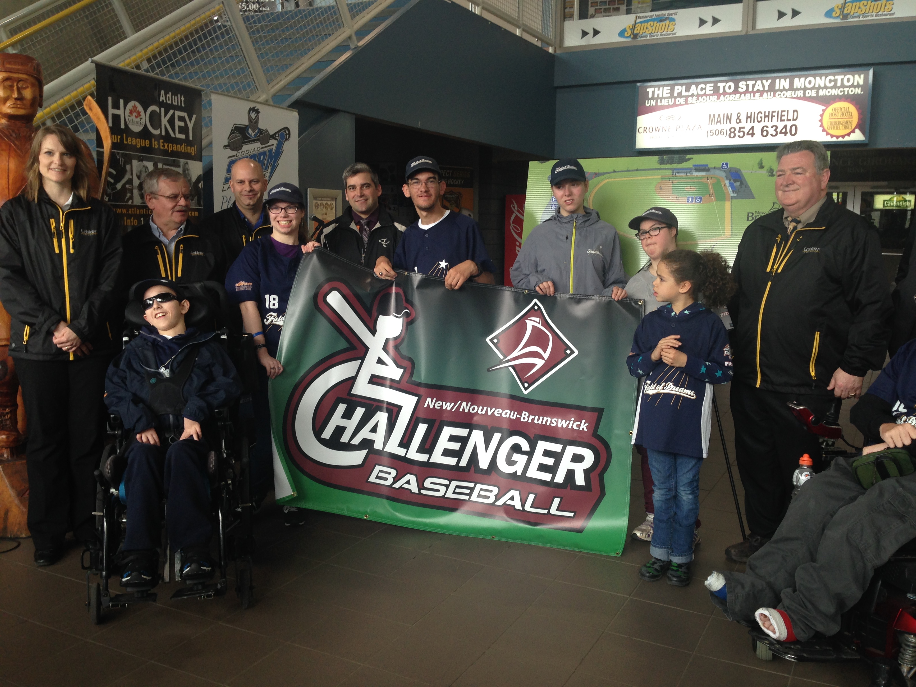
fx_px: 873
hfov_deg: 55.4
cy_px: 344
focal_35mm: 33
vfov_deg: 42.9
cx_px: 458
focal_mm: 4.12
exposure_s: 1/40
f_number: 2.4
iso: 50
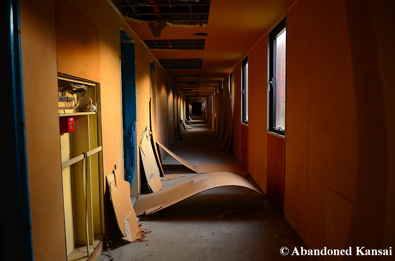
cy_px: 130
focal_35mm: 30
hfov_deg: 62.0
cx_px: 198
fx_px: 329
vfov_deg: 43.4
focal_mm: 20
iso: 200
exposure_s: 1/10
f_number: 3.5
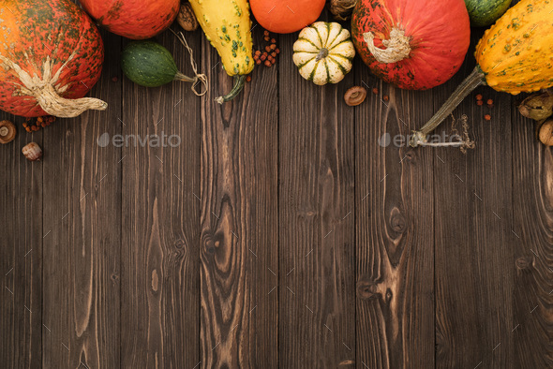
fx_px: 768
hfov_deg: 39.6
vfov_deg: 27.0
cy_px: 184
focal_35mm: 50
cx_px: 276
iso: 400
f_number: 8
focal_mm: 50
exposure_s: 1/80
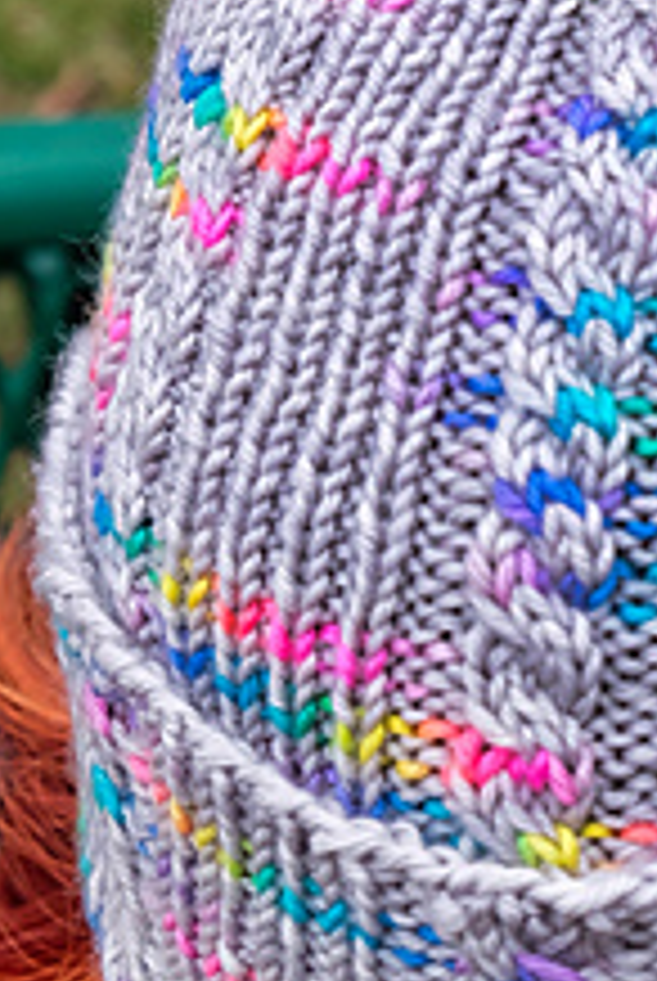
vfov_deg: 15.5
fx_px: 3602
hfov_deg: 10.2
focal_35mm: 132
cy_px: 405
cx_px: 875
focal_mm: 30.2
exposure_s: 1/180
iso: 200
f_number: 6.4
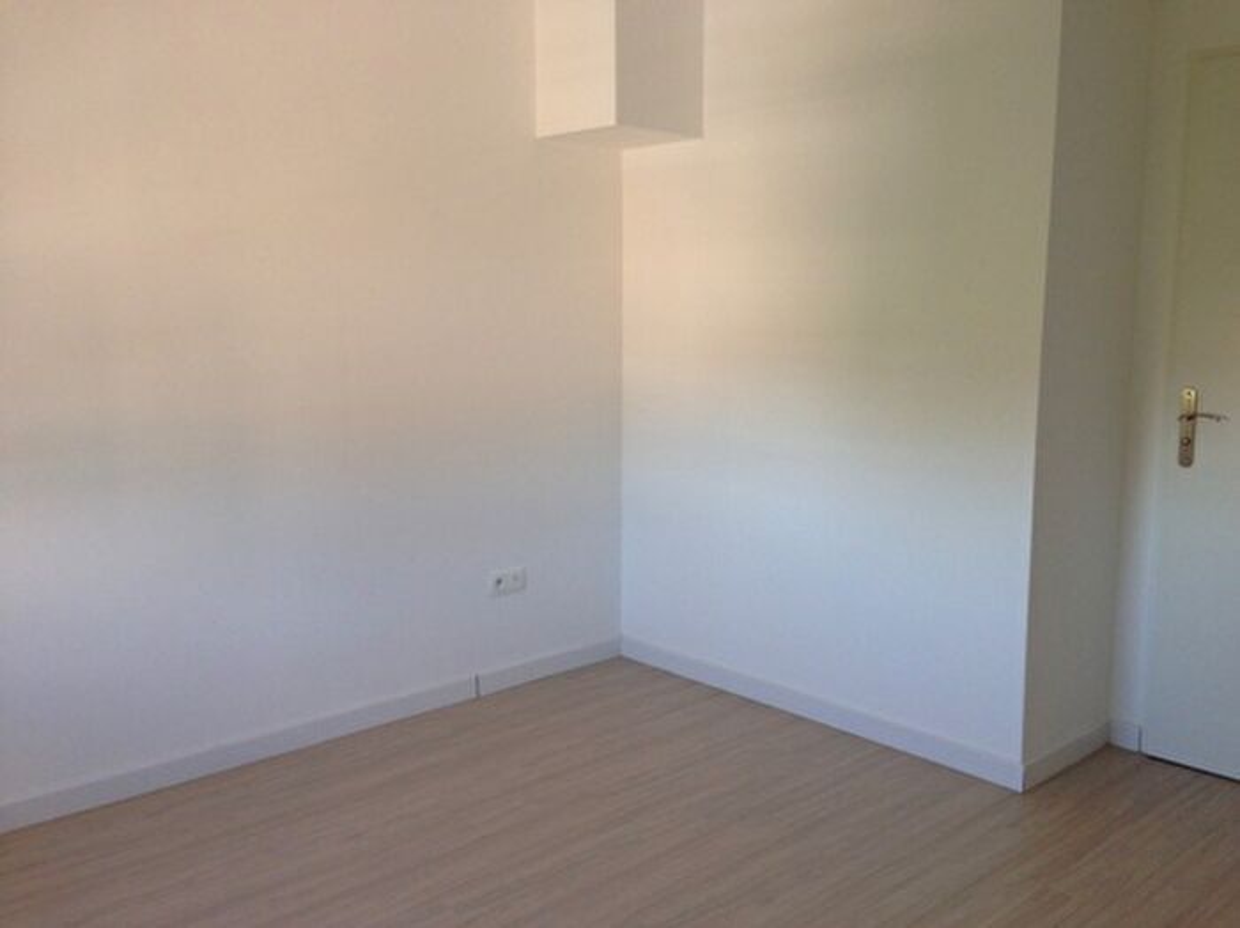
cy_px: 464
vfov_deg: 42.9
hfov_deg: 55.4
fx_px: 1181
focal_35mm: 33
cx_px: 620
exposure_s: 1/30
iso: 64
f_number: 2.4
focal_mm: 4.12
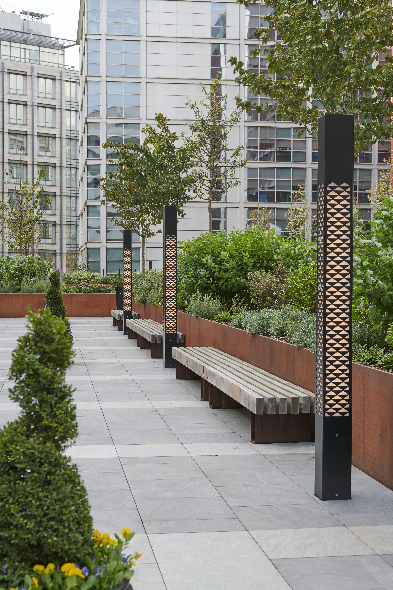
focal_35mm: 60
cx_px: 196
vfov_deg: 33.4
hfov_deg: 22.6
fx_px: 982
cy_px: 295
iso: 100
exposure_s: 1/100
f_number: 11
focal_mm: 60
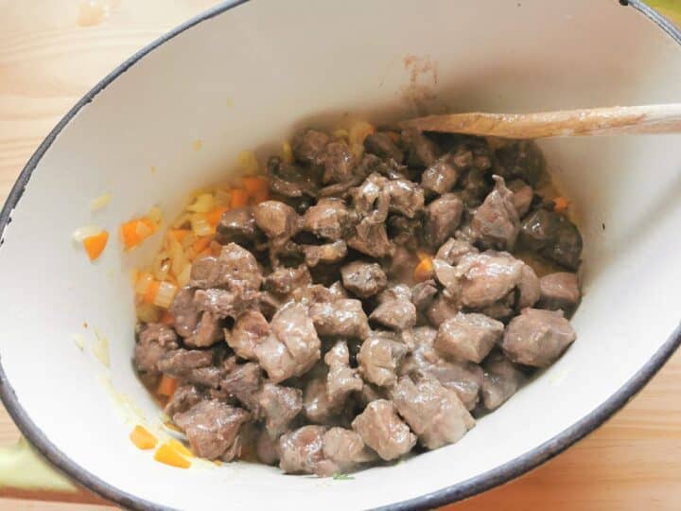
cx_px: 340
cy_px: 256
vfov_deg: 51.4
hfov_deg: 65.3
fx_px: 531
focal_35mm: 27
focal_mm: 5.56
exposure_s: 1/50
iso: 100
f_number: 1.6
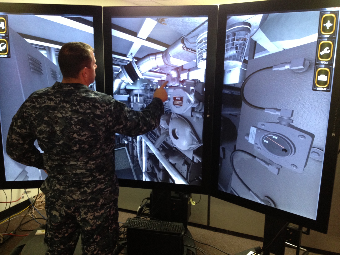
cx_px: 170
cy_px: 128
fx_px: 344
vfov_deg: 40.7
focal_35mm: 35
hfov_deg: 52.6
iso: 200
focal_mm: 4.28
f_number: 2.4
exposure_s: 1/20
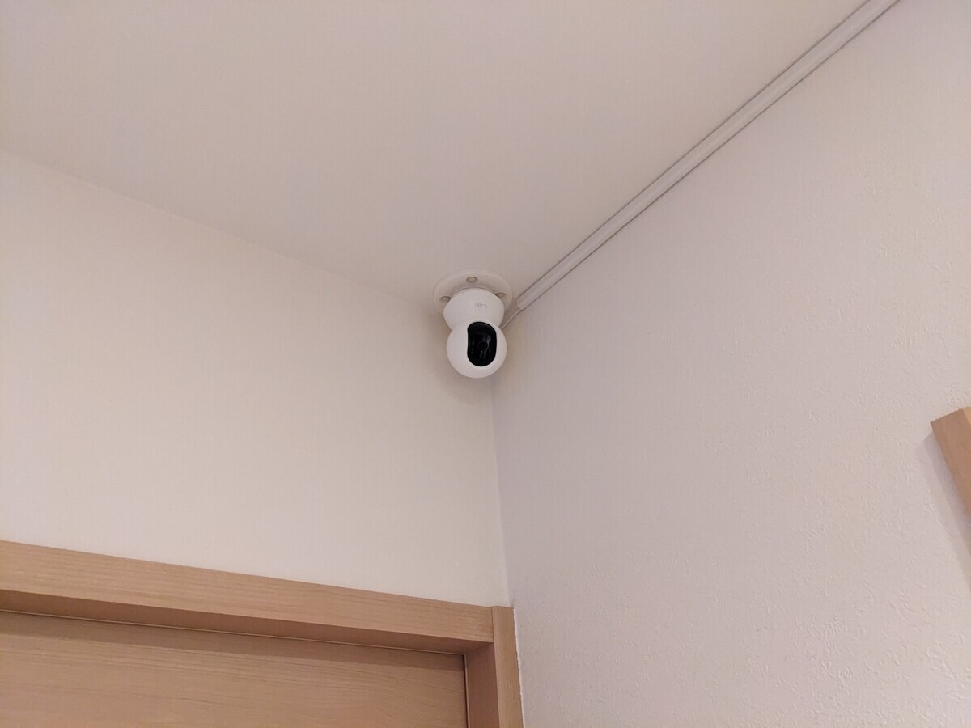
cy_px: 364
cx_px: 486
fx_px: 757
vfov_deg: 51.4
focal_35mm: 27
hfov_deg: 65.3
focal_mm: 4.38
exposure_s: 1/40
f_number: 1.73
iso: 1082
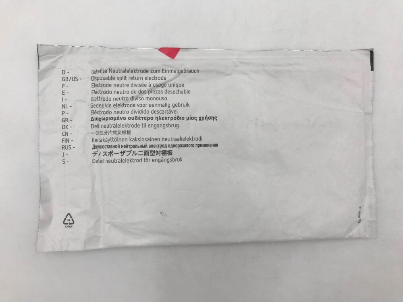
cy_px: 151
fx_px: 326
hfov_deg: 63.4
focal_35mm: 28
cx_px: 202
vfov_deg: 49.7
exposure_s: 1/346
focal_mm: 3.99
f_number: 1.8
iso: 20
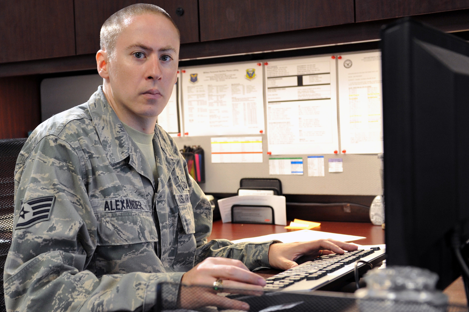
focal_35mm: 44
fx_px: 573
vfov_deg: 30.5
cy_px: 156
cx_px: 234
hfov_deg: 44.5
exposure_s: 1/60
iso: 1250
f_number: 4
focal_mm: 44
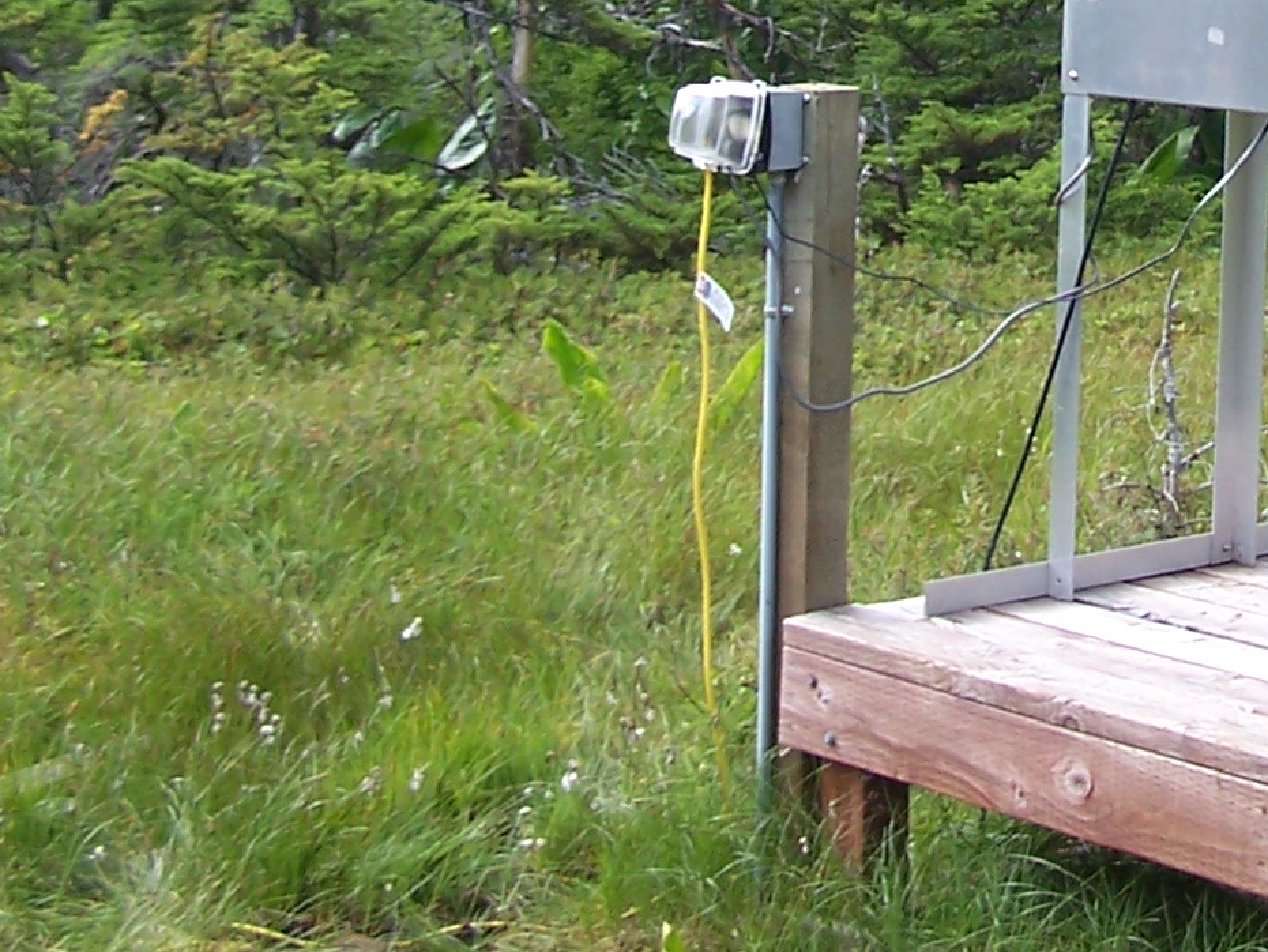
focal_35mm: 94
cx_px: 1298
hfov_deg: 20.1
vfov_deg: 15.2
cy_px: -162
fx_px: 3445
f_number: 2.8
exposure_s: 1/250
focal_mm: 6.3
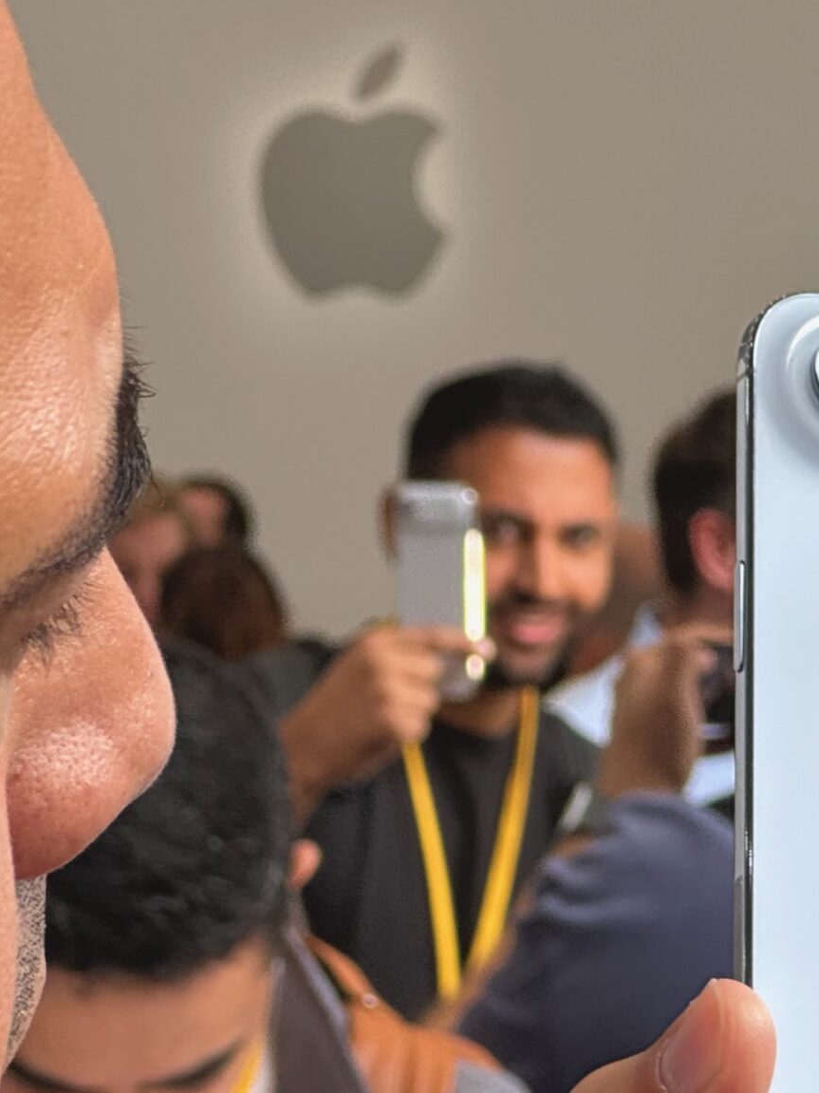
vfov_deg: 14.4
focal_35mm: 137
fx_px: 4323
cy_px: 728
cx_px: 956
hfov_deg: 10.7
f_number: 2.8
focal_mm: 9
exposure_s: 1/99
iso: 125
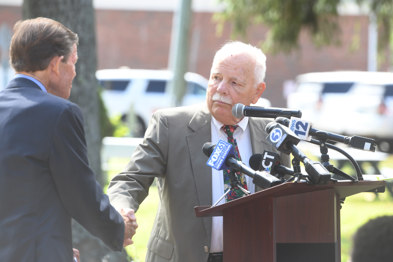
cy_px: 131
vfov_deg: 7.2
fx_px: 2074
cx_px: 196
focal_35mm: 190
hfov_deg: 10.8
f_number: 5.6
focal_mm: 190
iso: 400
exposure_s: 1/250
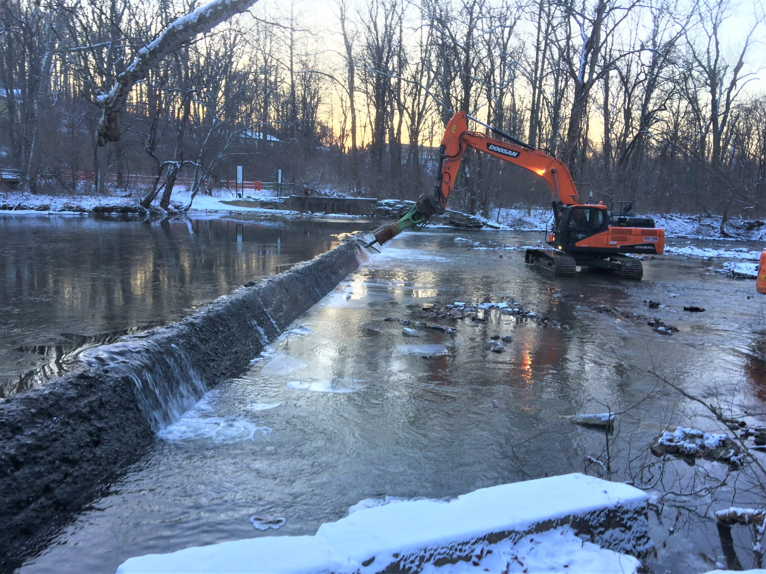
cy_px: 287
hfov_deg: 61.7
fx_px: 642
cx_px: 383
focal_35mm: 29
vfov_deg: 48.2
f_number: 2.2
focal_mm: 4.15
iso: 32
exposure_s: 1/40
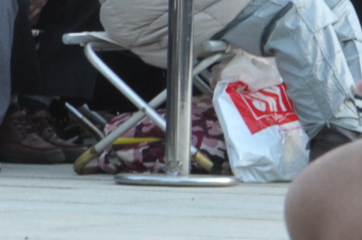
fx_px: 11413
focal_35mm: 1137
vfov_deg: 1.2
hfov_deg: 1.8
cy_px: 134
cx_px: 952
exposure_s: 1/50
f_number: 11
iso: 400
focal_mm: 130
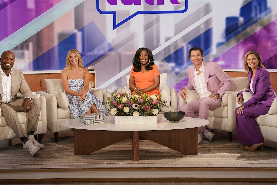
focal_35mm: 64
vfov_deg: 21.2
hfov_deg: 31.4
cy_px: 64
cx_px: 128
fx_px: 492
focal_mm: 47
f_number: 5.6
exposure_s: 1/160
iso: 3200
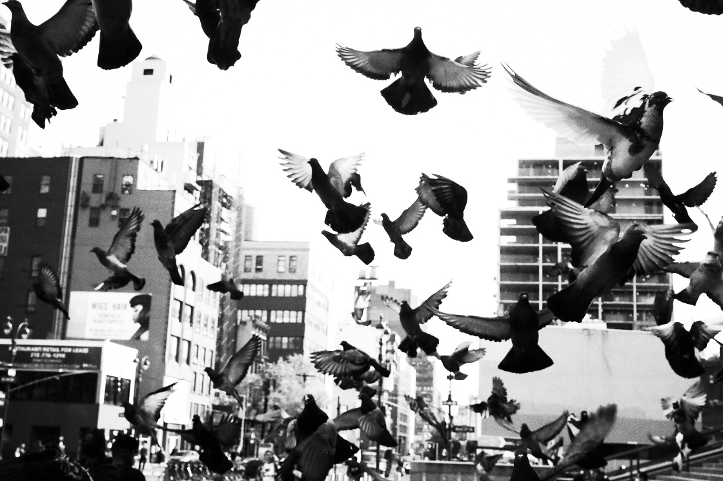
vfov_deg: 28.6
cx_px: 362
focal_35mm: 47
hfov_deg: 42.0
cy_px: 240
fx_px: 943
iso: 1600
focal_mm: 18.3
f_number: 5.6
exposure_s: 1/1600
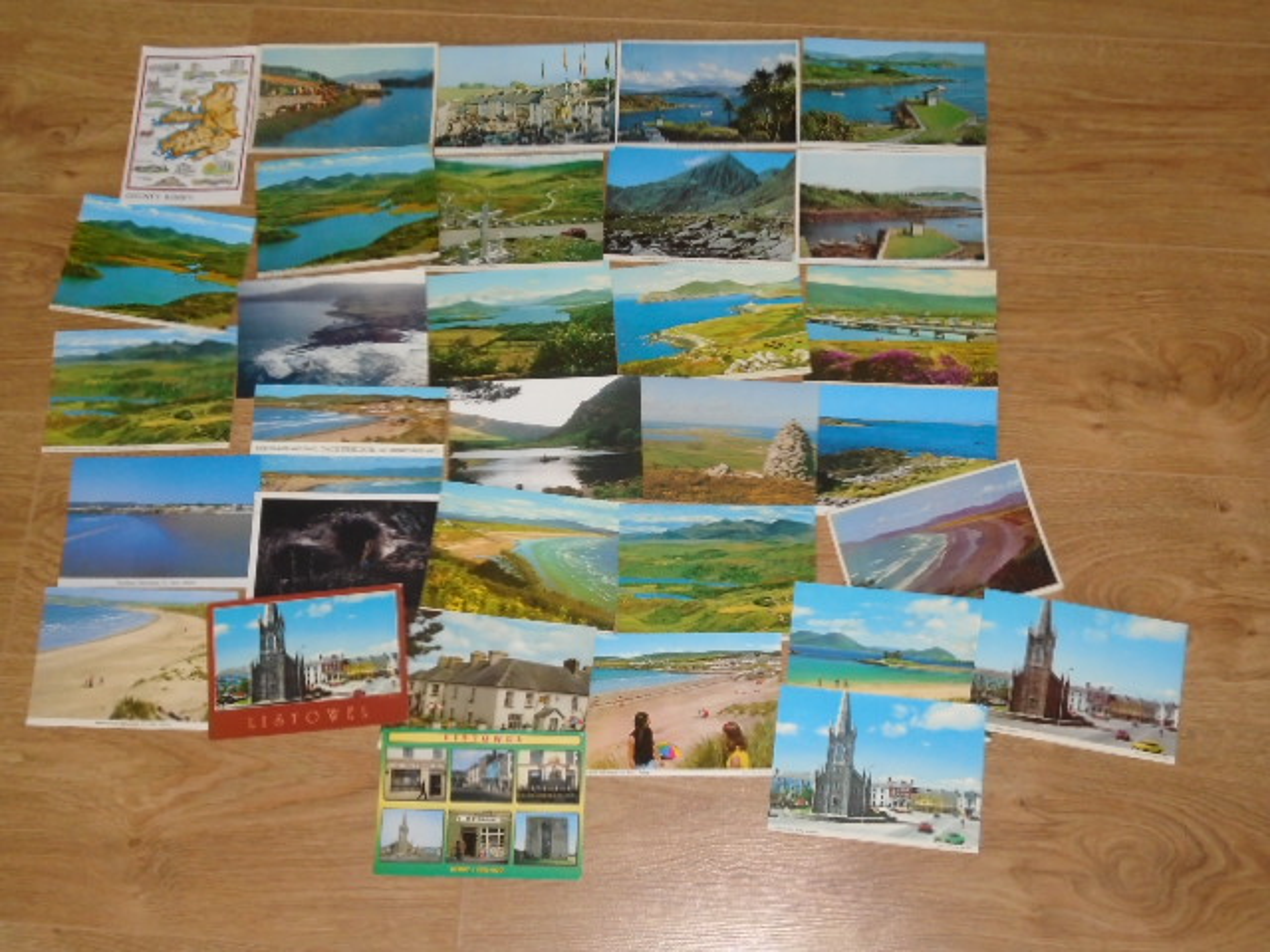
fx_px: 1798
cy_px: 476
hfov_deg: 38.9
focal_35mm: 49
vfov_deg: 29.7
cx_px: 635
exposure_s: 1/50
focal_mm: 8.7
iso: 400
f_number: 4.5
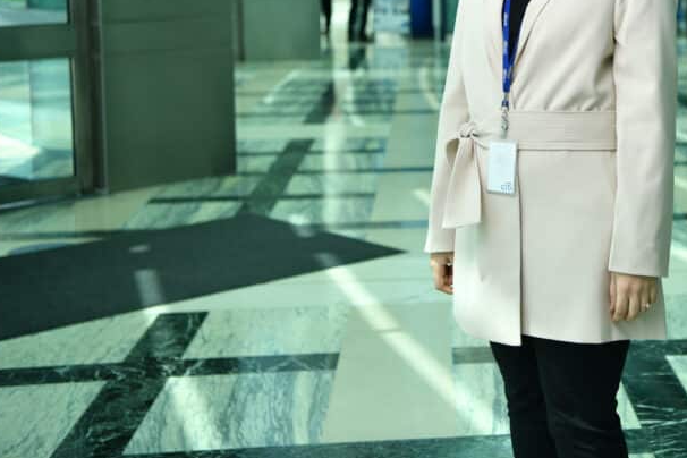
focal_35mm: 71
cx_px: 565
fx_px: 1355
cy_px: 73
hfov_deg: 27.8
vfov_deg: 18.9
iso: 125
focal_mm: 42
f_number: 2.8
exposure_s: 1/500
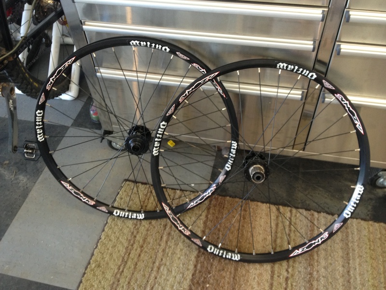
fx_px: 390
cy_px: 145
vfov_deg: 40.7
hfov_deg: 52.6
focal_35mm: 35
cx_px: 193
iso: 125
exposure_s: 1/20
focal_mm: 4.28
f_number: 2.4
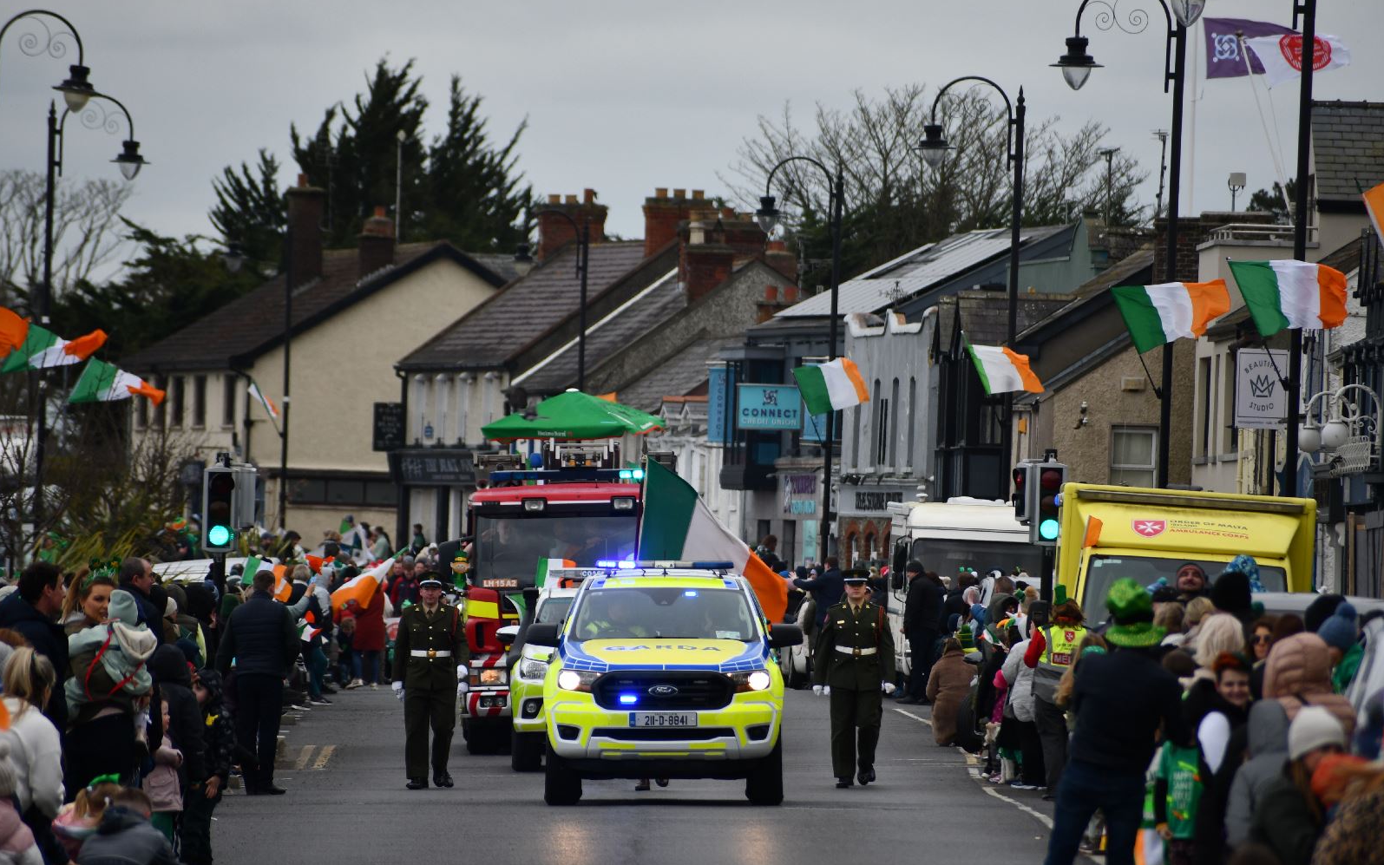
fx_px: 17351
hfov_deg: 4.6
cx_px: 691
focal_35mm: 460
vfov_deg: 2.9
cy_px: 442
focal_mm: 300
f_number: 6.3
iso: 250
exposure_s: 1/500
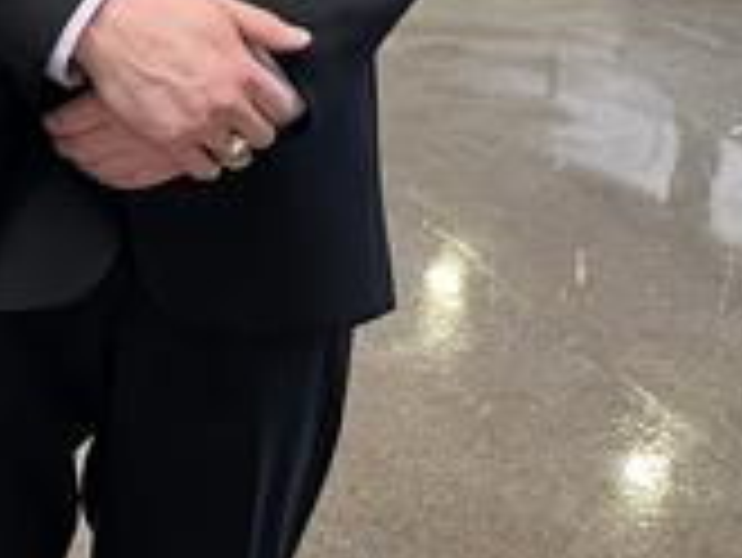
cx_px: -630
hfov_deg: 16.0
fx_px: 2188
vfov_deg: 13.1
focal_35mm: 102
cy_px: -448
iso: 250
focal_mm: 6.86
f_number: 1.78
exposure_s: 1/60
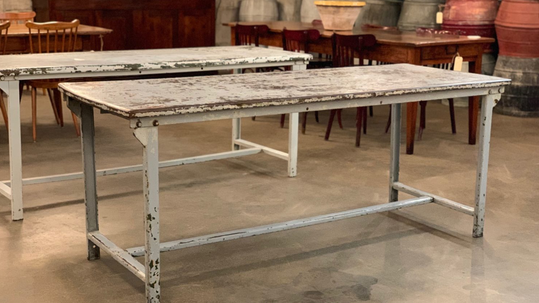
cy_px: 168
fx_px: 815
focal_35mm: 57
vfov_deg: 21.1
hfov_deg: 36.6
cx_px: 268
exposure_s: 1/33
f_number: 2.4
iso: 500
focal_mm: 6
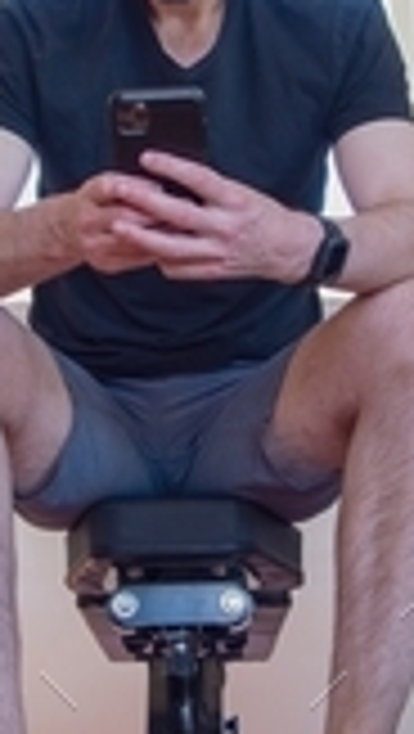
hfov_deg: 13.3
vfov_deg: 23.4
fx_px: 1771
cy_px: 360
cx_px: 171
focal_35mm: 91
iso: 100
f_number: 4
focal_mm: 24
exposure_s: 1/20
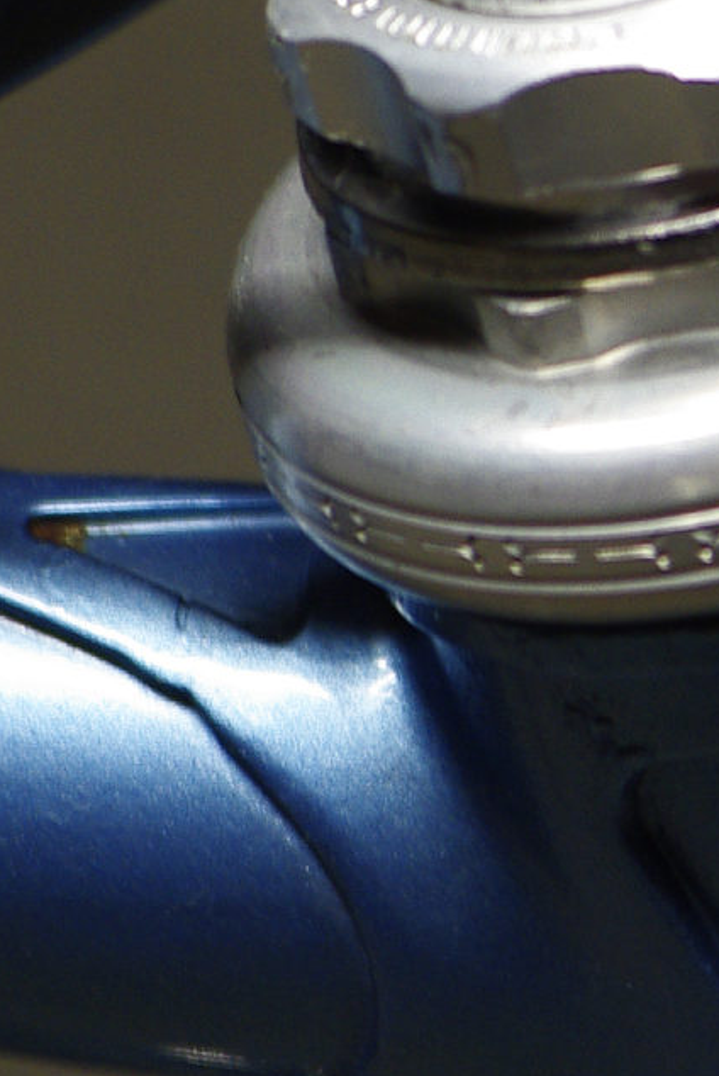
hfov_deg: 2.0
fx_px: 20774
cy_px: -3
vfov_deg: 3.0
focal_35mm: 695
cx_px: 907
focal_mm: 115
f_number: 4.5
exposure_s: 1/10
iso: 200
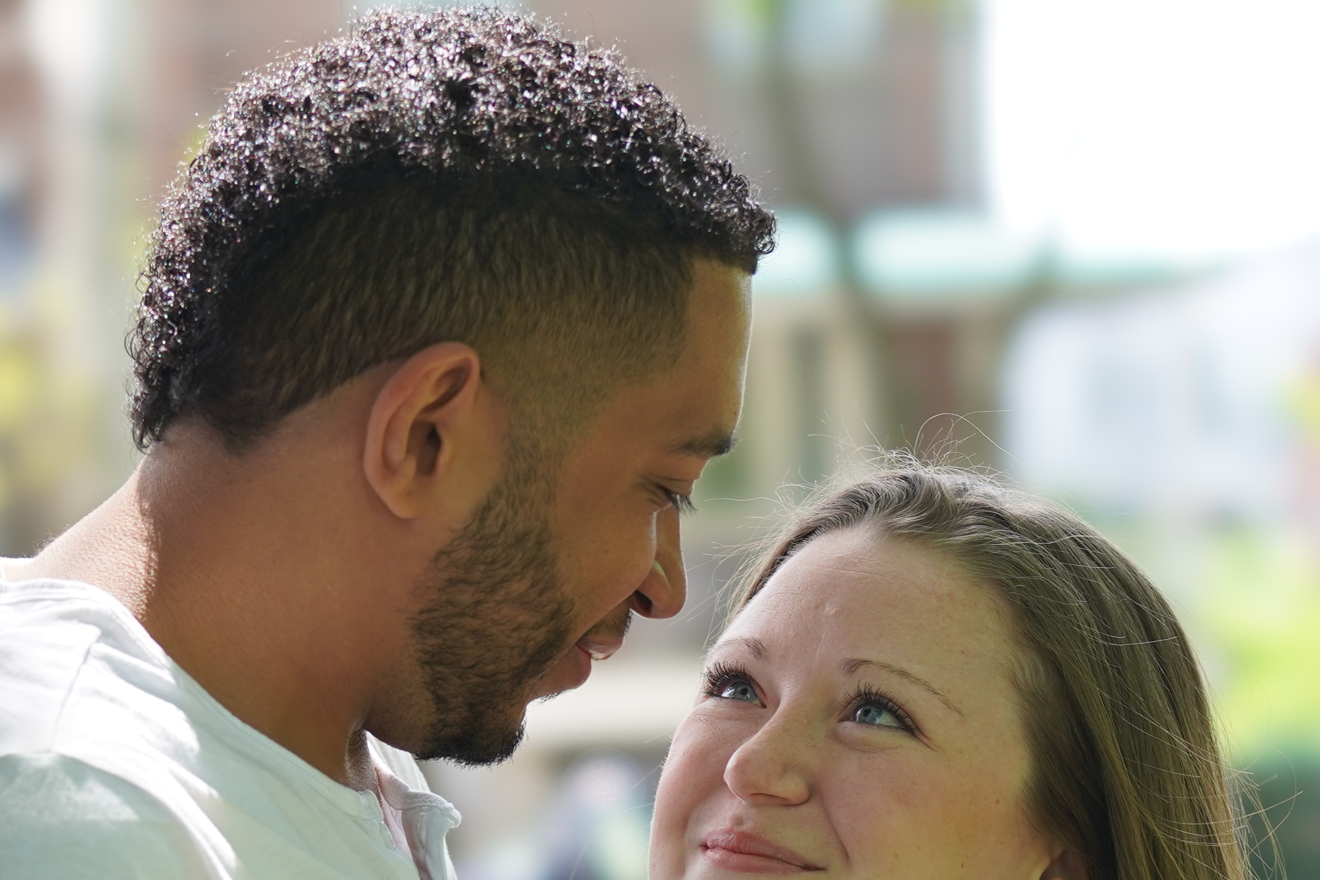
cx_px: 39
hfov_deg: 8.5
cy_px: 1012
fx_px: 8873
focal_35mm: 242
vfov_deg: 5.7
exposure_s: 1/160
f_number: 5.6
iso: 200
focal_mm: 100
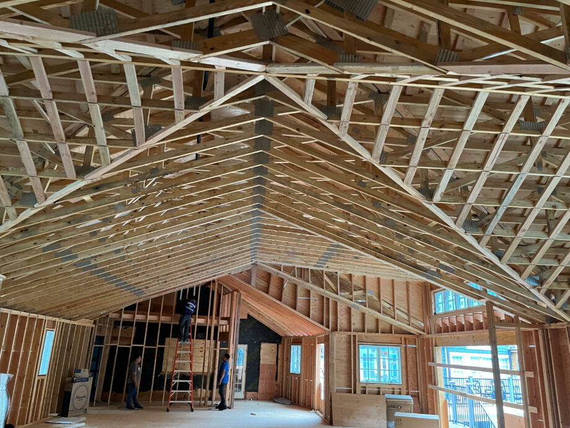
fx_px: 428
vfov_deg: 53.1
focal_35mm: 26
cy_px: 214
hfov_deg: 67.3
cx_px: 285
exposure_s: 1/55
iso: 500
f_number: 1.6
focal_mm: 5.1
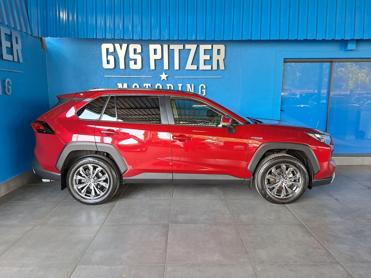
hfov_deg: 69.4
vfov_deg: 54.9
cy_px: 139
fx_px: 268
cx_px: 186
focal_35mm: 25
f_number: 1.8
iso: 80
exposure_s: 1/50
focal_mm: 4.65
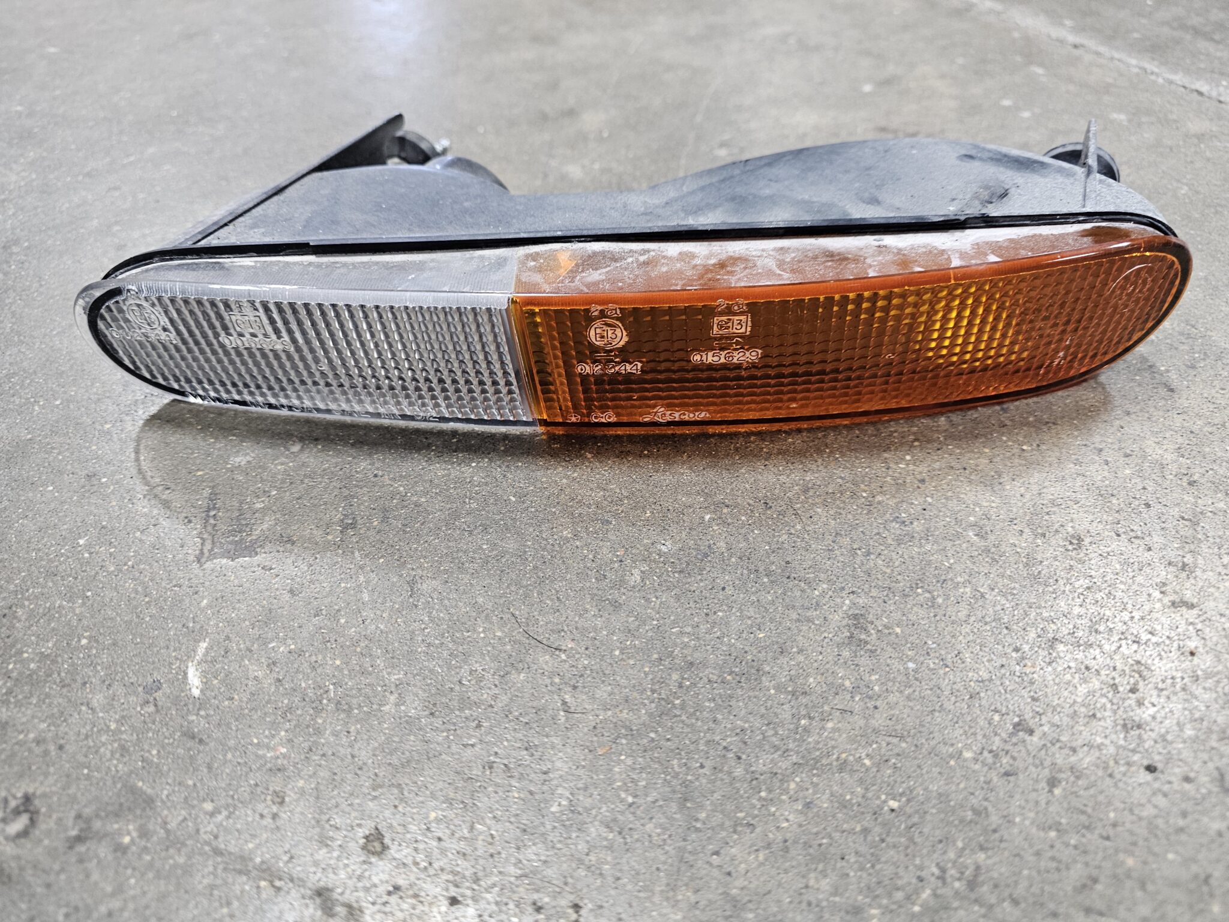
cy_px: 461
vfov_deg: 58.9
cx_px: 614
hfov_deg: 73.9
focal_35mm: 23
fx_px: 817
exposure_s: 1/39.3
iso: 320
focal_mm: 6.3
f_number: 1.7
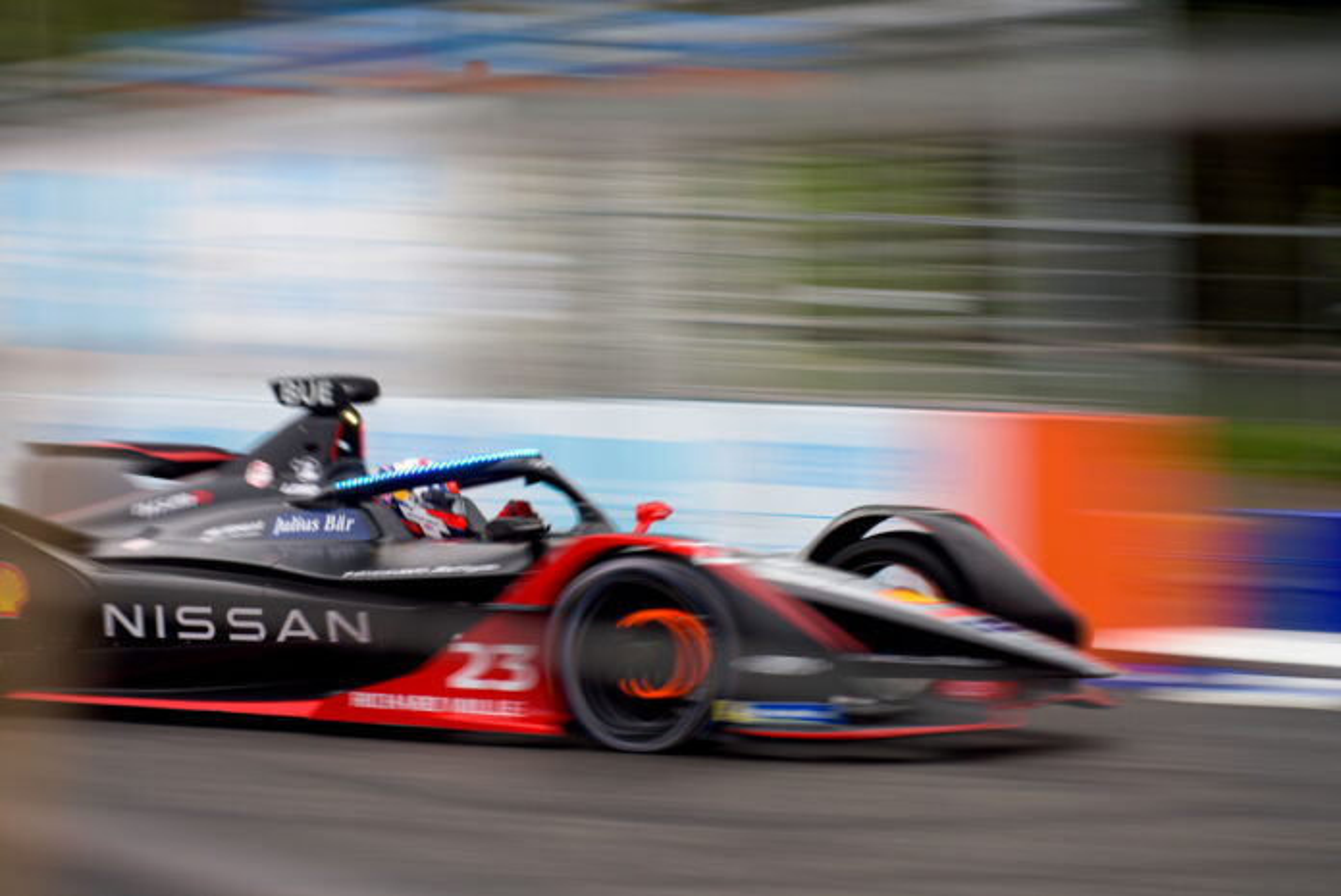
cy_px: 448
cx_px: 670
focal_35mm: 140
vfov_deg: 9.8
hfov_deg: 14.6
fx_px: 5218
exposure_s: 1/25
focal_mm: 140
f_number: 5.6
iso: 125
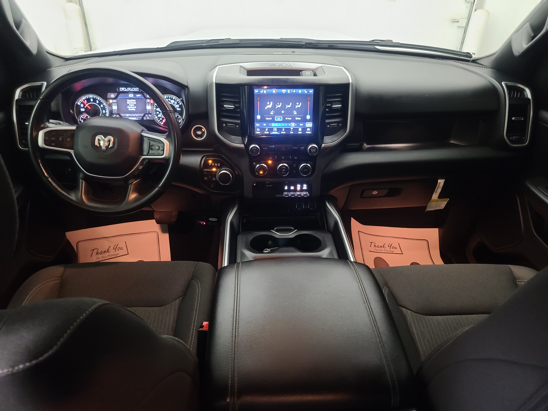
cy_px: 206
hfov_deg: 69.4
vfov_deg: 54.9
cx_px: 274
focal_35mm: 25
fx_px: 396
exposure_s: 1/24
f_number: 1.8
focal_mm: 7
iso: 640
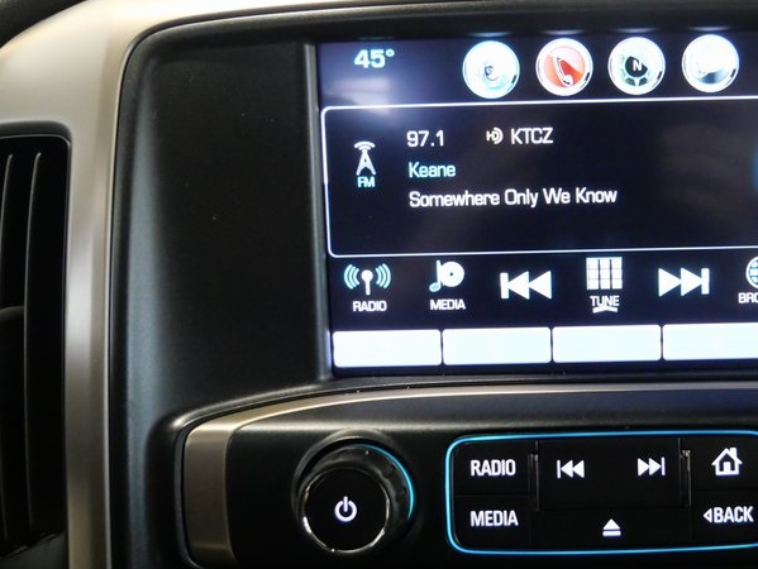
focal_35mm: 41
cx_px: 586
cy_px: 257
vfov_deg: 35.1
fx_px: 898
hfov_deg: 44.0
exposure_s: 1/25
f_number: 3.5
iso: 3200
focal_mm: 12
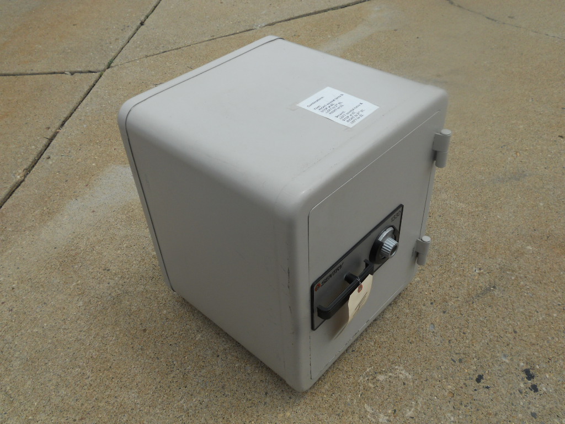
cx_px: 282
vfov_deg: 44.2
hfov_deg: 56.8
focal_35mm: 32
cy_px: 212
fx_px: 522
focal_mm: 5.8
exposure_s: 1/1250
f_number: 3.5
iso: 80
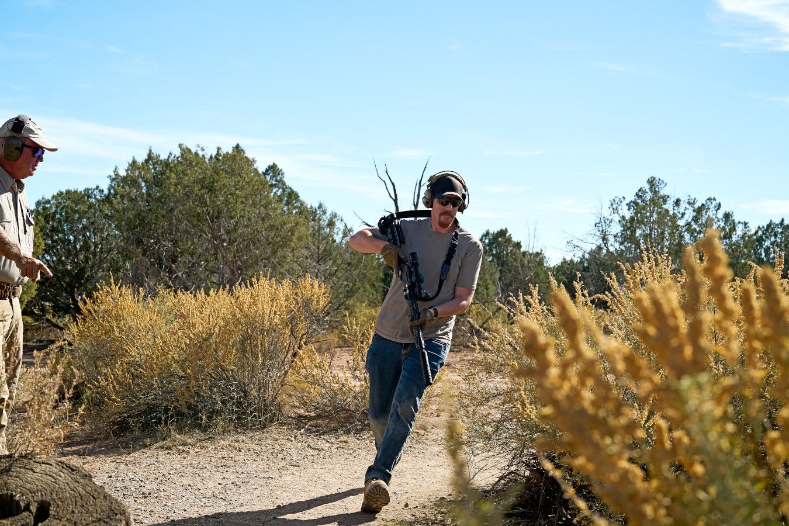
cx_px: 394
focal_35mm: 50
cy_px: 263
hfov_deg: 39.6
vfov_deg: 27.0
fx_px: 1096
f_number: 5.6
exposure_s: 1/800
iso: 400
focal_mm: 50
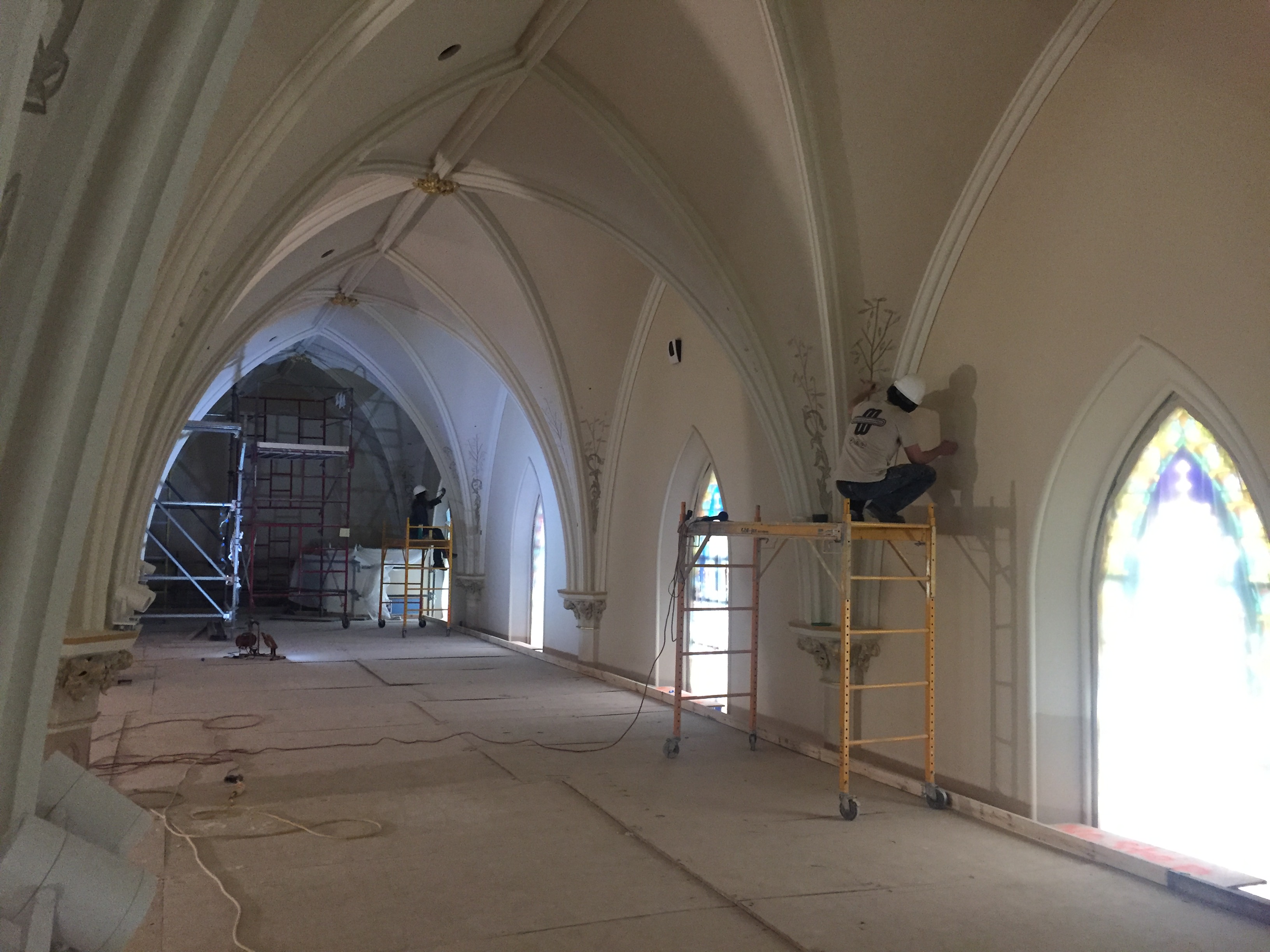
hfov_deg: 61.7
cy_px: 476
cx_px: 635
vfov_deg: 48.2
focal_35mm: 29
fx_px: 1064
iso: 250
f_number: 2.2
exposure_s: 1/30
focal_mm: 4.15
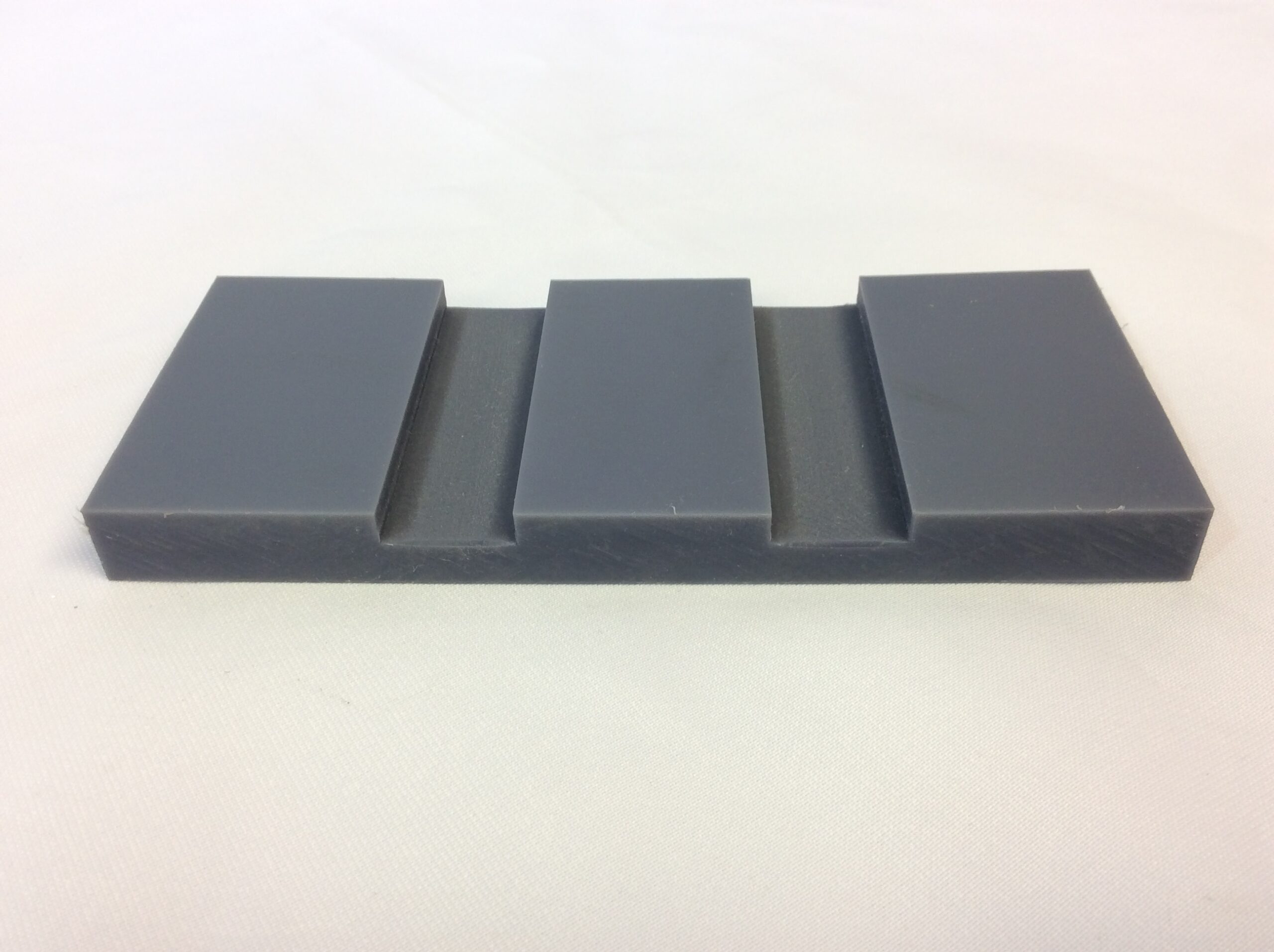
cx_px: 637
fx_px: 1176
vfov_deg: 44.1
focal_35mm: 32
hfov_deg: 56.9
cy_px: 476
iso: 40
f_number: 2.4
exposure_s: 1/24
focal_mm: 3.3
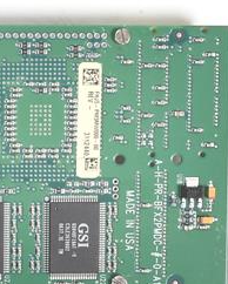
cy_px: 157
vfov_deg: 26.0
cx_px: -46
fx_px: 616
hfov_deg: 19.7
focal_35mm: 73
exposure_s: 1/200
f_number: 11
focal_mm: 21
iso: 200
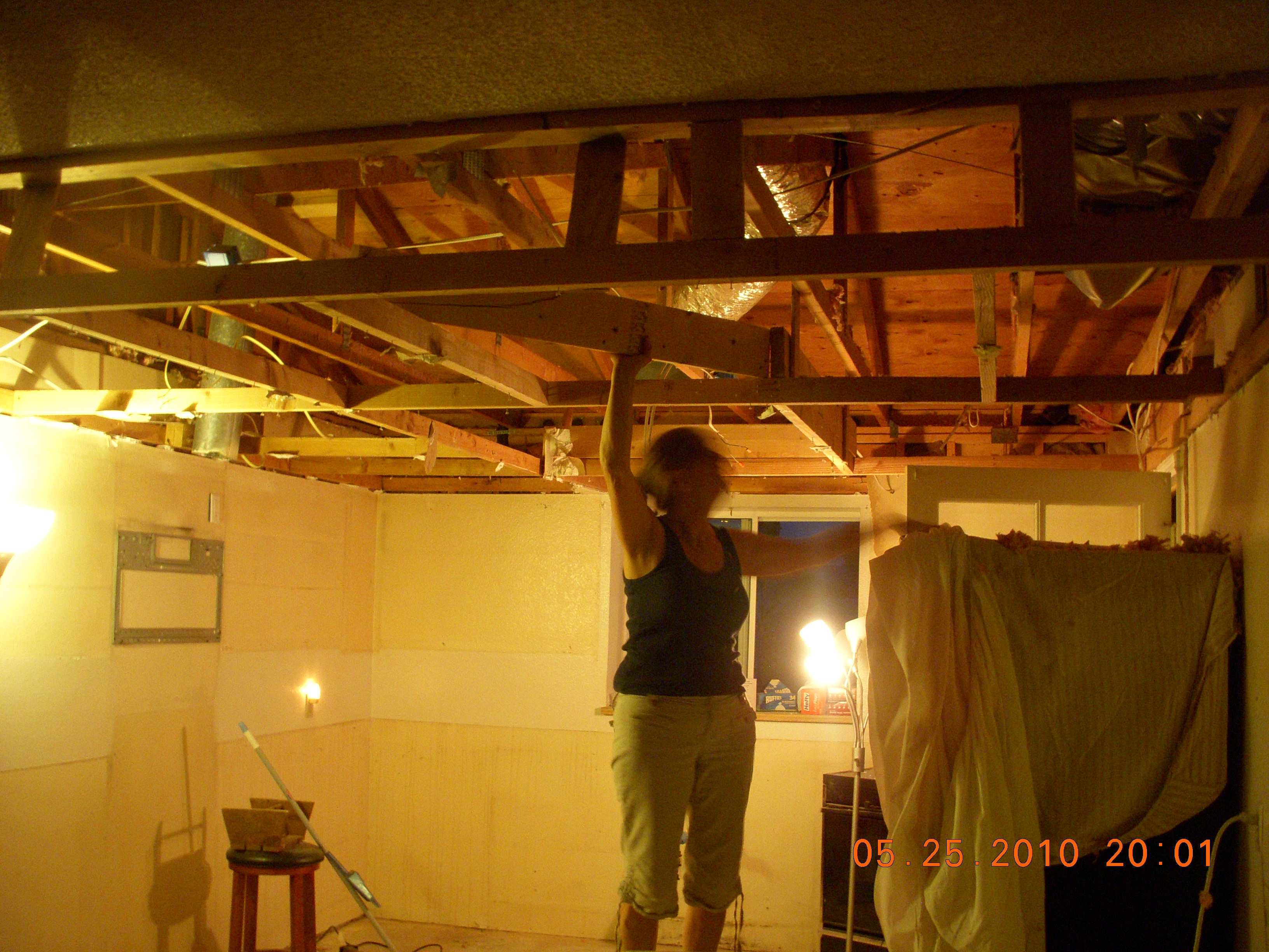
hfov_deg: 49.0
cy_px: 476
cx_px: 634
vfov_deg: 37.7
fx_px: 1393
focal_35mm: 38
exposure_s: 1/3
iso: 400
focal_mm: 6.3
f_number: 3.3
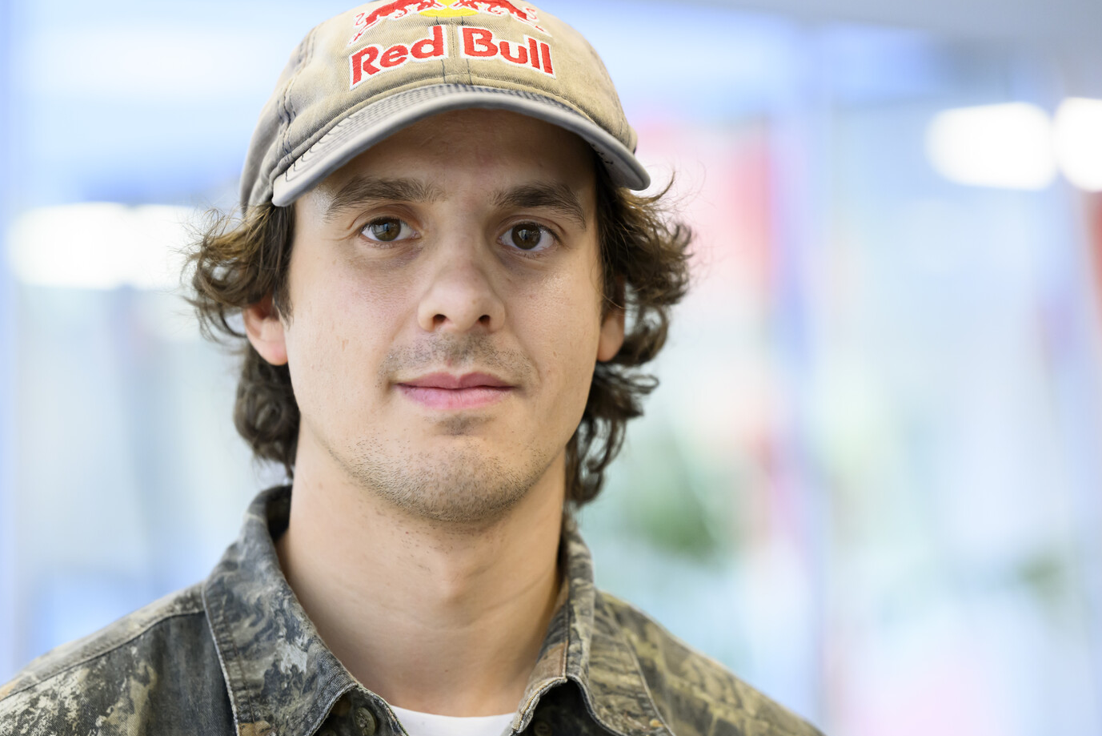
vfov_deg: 11.9
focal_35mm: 115
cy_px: 368
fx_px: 3521
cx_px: 525
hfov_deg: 17.8
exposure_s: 1/320
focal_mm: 99
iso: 2000
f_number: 2.8
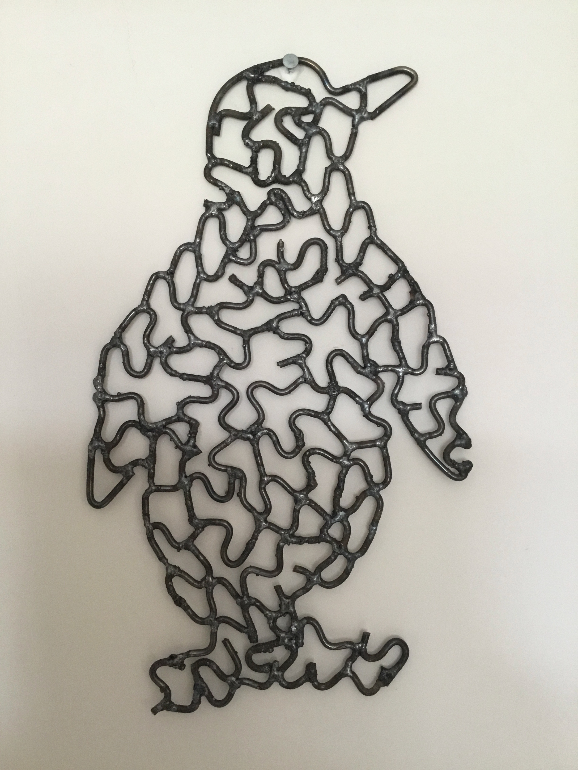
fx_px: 690
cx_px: 289
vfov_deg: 58.4
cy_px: 385
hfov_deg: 45.4
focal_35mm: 31
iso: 160
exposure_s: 1/33
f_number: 2.4
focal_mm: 3.3
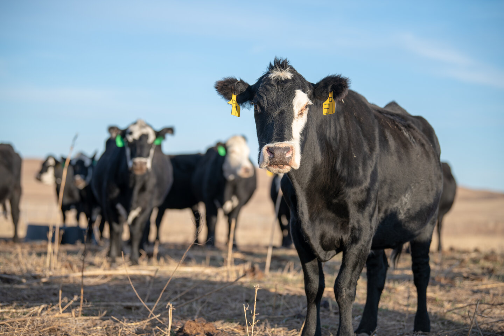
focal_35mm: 102
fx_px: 1428
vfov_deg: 13.4
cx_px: 252
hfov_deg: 20.0
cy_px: 168
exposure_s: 1/800
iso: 64
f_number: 2.8
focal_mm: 102
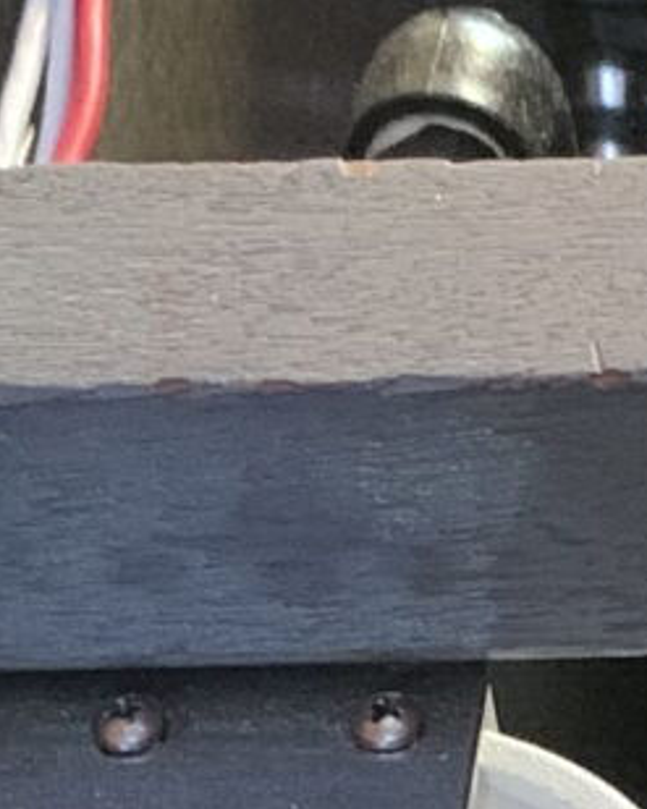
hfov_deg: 7.0
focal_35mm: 210
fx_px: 5029
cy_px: 1484
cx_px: 1399
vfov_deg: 8.8
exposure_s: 1/30
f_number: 1.8
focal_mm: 4.25
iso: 500
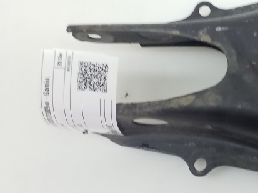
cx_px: 307
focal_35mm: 67
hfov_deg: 26.0
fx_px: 499
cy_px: 86
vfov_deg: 21.9
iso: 125
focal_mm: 3.6
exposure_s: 1/50
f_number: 1.9
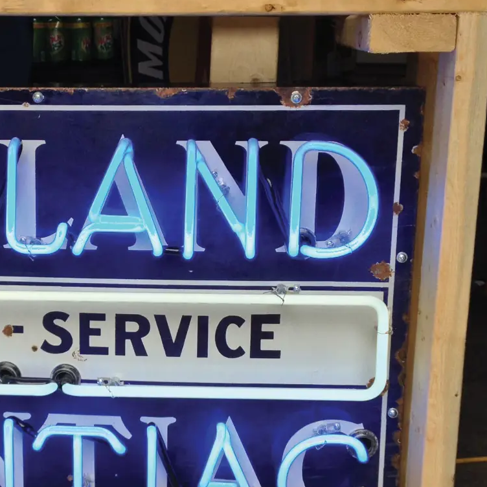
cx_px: 99
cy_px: 315
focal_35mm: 79
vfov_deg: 21.9
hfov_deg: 21.7
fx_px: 1257
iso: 50
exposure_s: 1/297
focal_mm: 4.28
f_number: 2.4
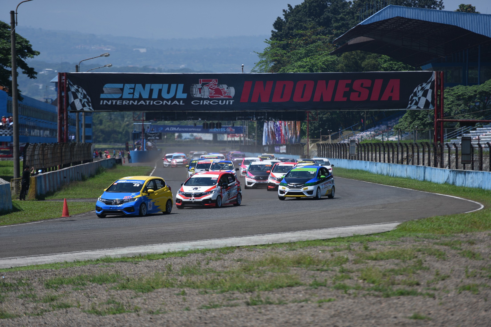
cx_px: 246
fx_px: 2728
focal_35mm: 200
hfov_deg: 10.3
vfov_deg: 6.9
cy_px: 164
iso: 100
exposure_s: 1/2500
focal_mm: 200
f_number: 2.8
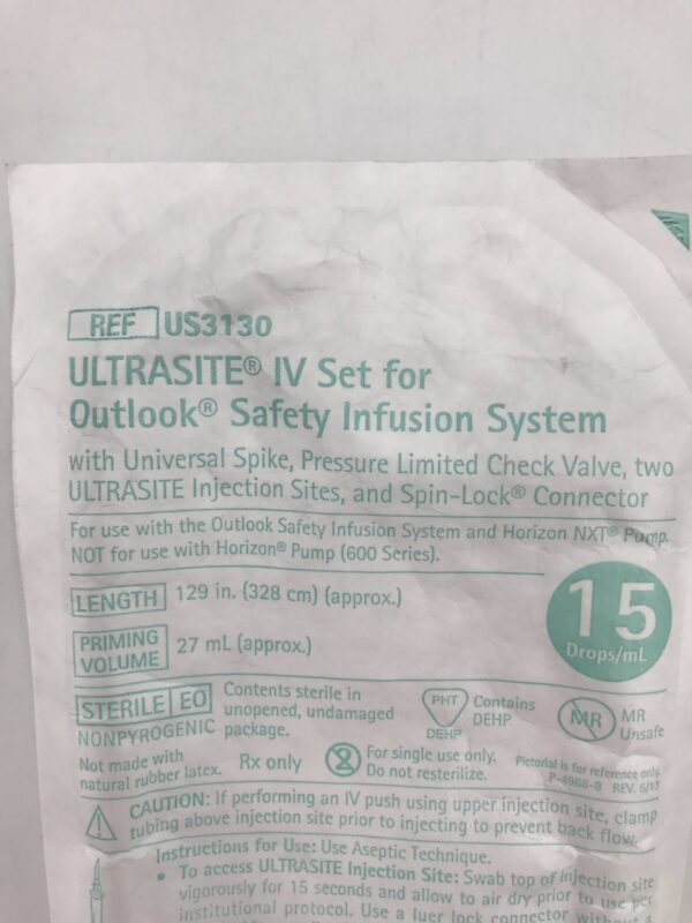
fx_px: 746
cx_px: 346
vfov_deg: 63.4
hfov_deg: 49.7
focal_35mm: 28
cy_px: 462
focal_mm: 3.99
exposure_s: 1/120
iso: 20
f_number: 1.8
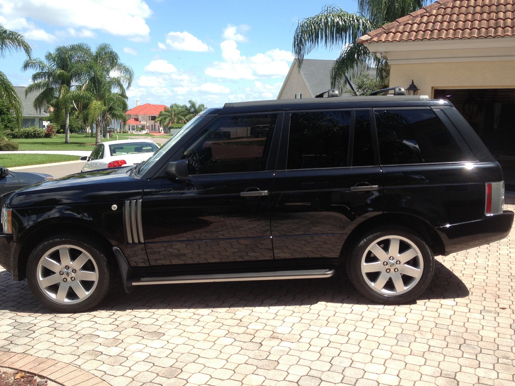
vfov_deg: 37.7
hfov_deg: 49.0
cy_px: 184
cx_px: 254
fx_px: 565
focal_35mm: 38
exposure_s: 1/951
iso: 50
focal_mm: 4.28
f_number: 2.4
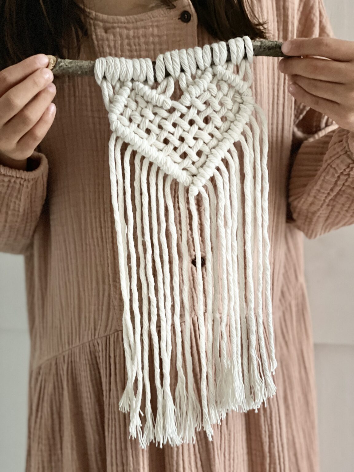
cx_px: 177
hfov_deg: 28.0
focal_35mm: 52
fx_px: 709
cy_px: 236
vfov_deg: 36.8
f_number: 2
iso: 500
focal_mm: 6
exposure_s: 1/21
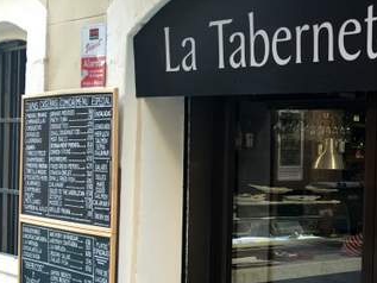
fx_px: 697
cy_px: 196
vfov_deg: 22.8
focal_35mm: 64
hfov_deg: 27.9
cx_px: 401
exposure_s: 1/33
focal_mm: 4.15
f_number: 2.2
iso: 32
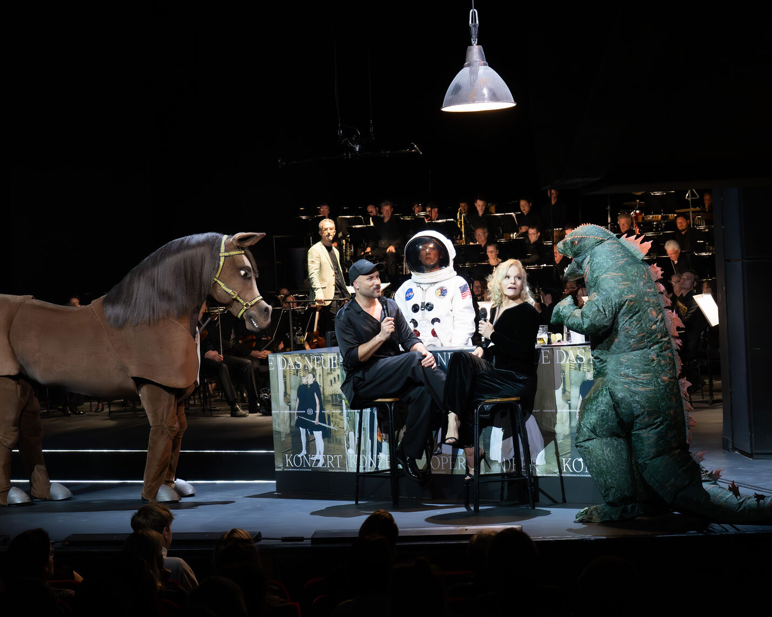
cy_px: 309
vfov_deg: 18.3
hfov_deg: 22.7
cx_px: 385
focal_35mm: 84
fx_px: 1919
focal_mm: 74
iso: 6400
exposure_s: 1/160
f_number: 5.6
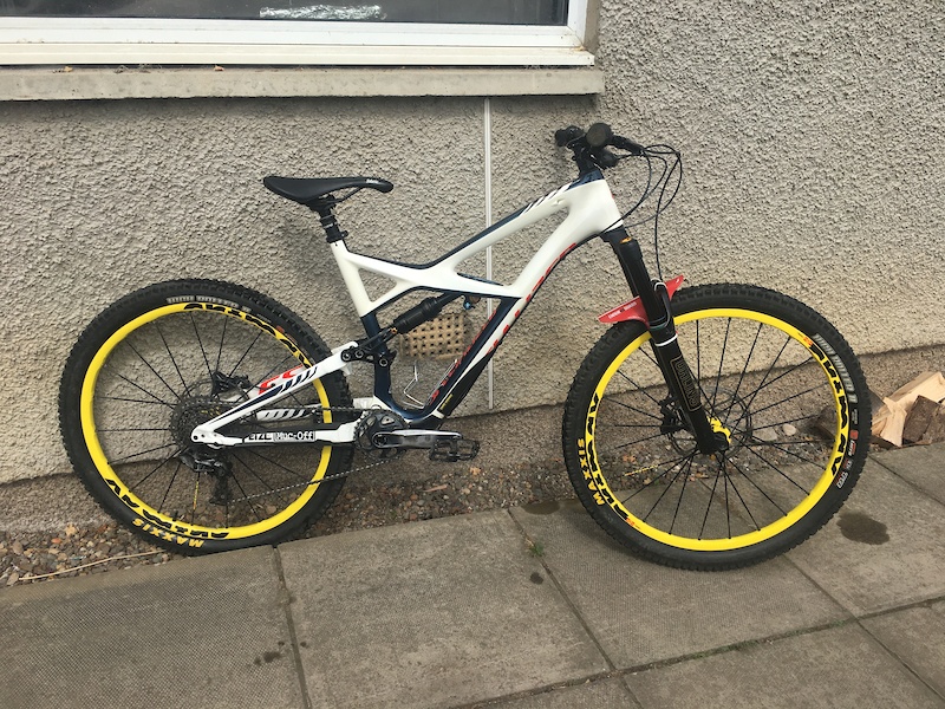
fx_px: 792
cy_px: 354
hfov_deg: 61.7
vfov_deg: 48.2
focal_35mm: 29
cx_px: 472
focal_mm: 4.15
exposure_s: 1/1508
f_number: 2.2
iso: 25
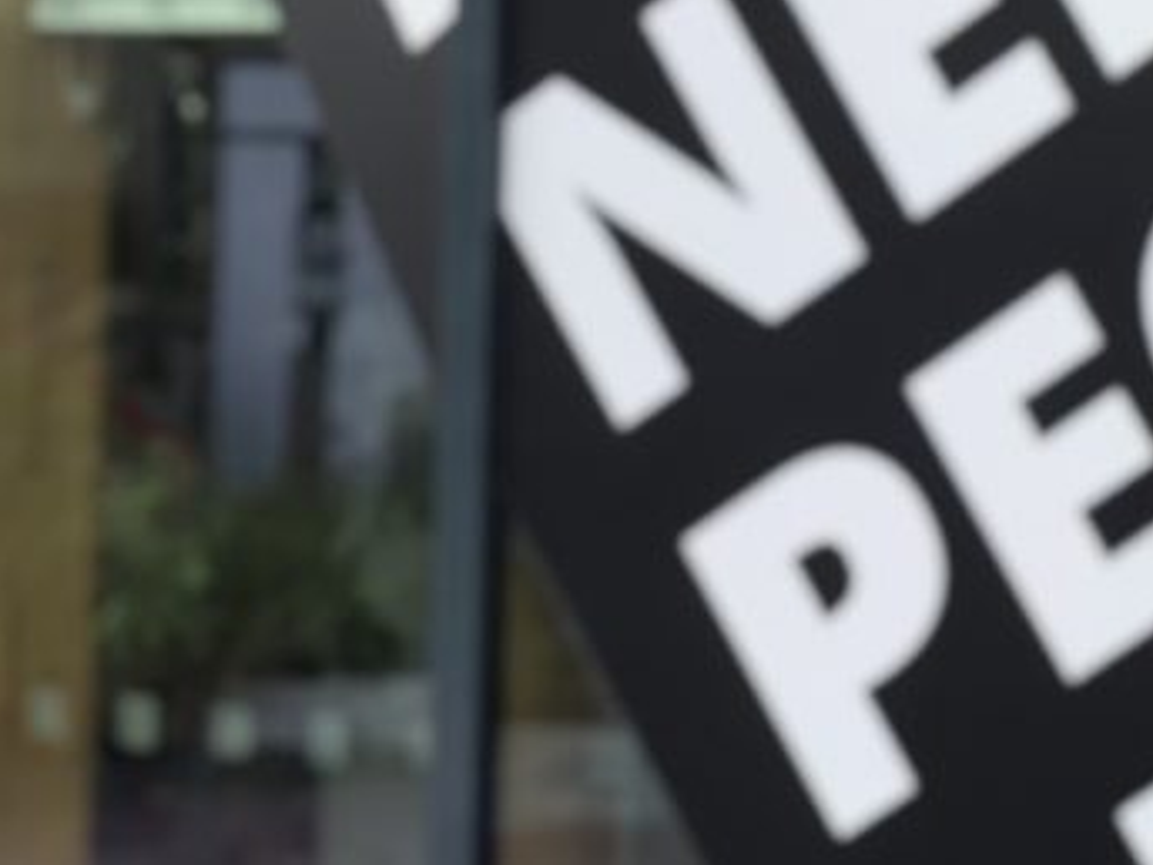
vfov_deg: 9.5
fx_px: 5163
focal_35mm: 155
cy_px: -27
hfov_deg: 12.2
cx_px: 1696
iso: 16
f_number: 2.4
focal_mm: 6
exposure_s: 1/302
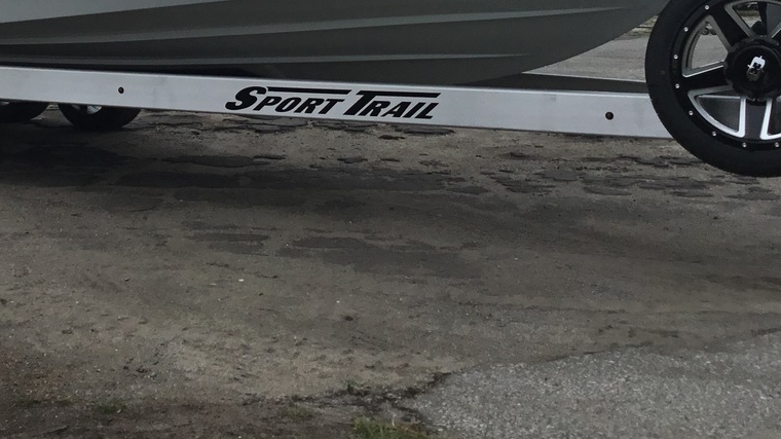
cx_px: 200
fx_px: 1325
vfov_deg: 18.3
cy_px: -6
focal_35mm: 64
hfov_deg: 32.3
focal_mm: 3.3
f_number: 2.4
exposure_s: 1/721
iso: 25
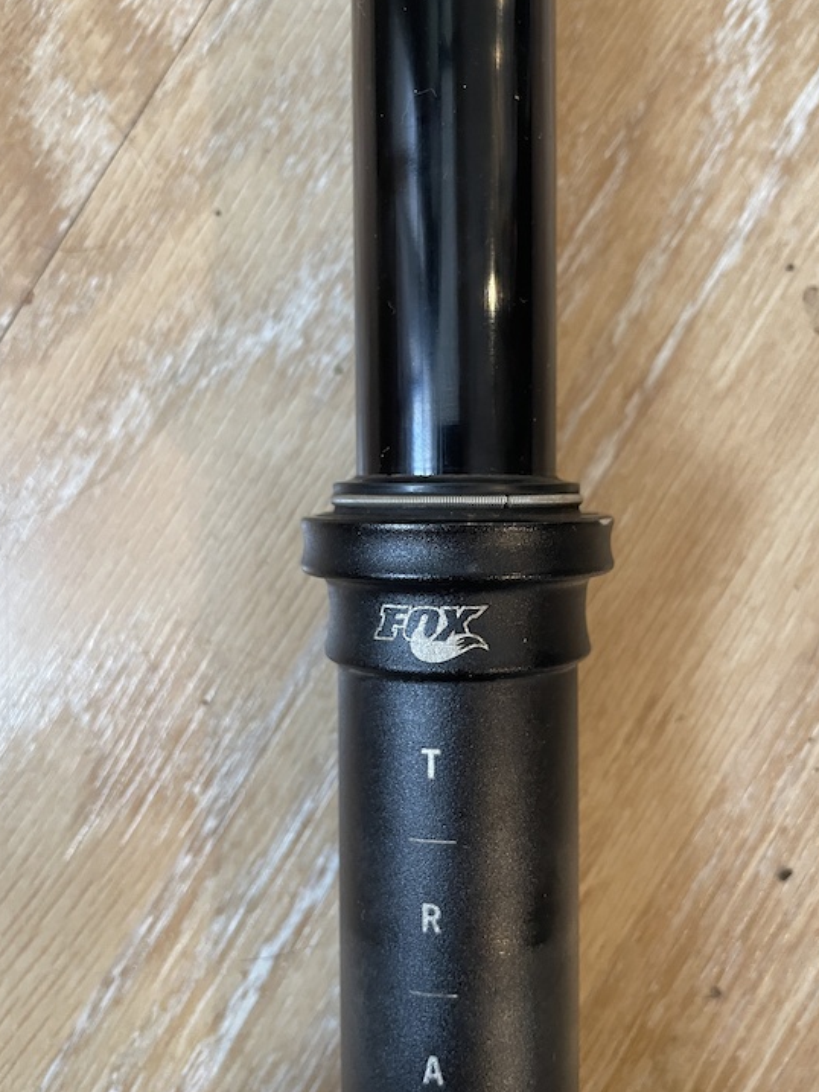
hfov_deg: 48.2
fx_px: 915
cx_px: 437
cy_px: 515
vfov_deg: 61.6
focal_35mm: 29
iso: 500
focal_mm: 4.2
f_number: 1.6
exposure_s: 1/60
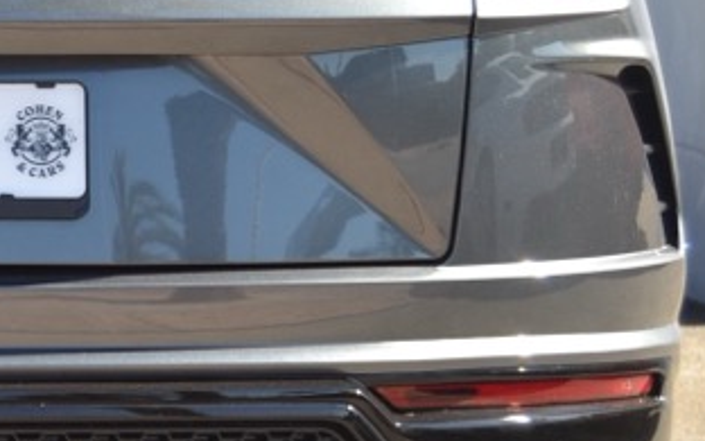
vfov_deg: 8.4
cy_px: 109
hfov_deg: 13.1
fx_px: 2978
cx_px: -203
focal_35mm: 155
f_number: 5.6
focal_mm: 34
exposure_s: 1/125
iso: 100
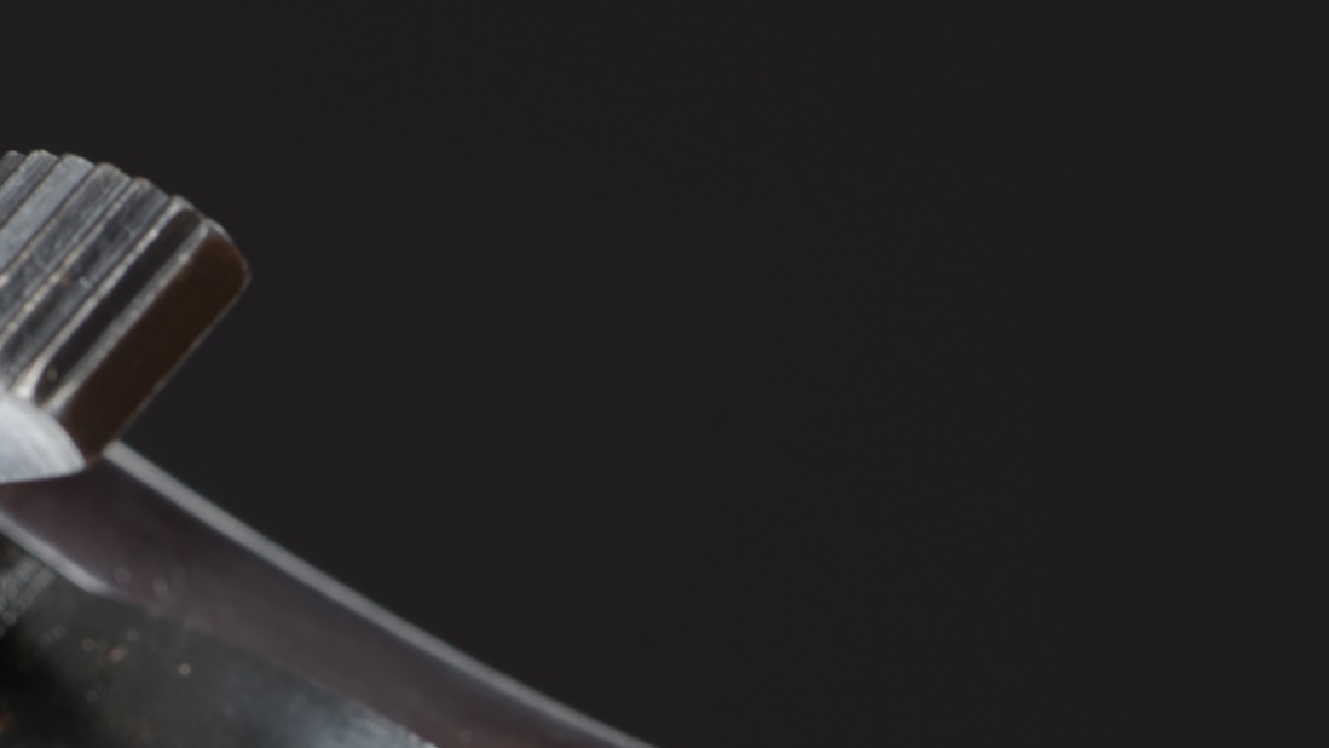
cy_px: 787
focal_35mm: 205
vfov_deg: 5.9
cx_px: 232
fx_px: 7224
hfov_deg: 10.5
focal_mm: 105
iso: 100
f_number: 22
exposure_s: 1/60
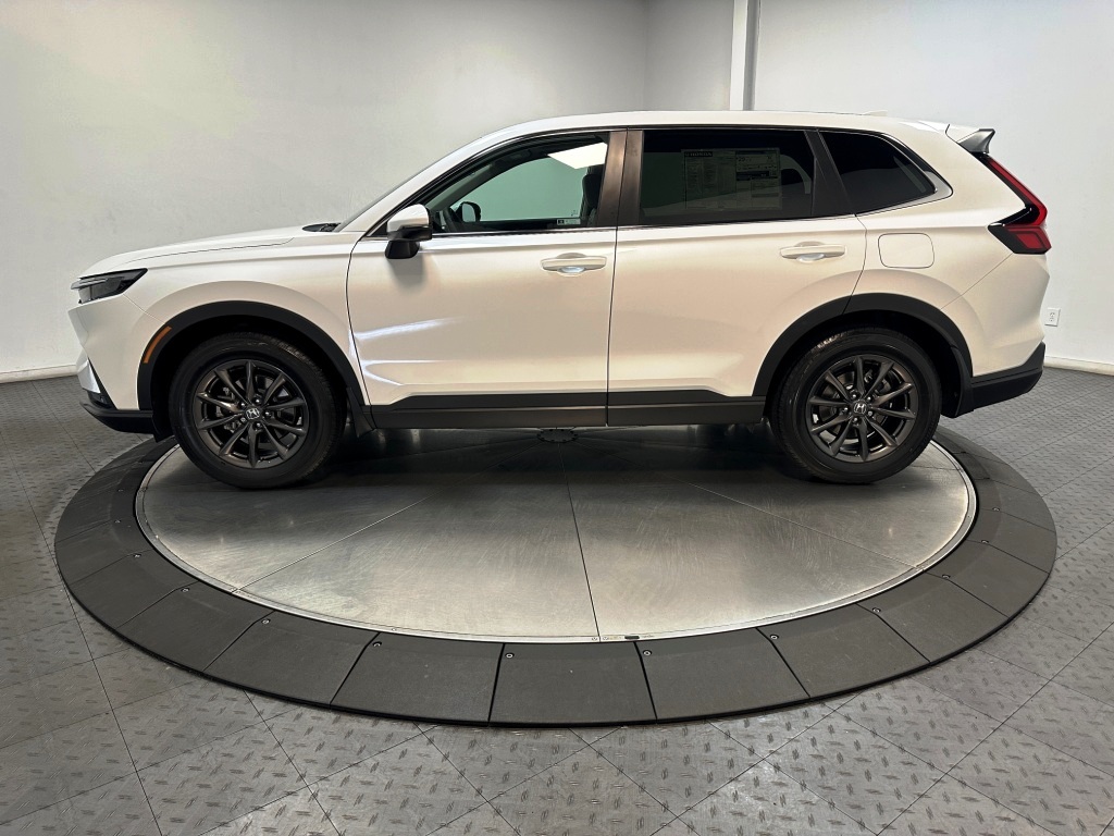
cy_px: 418
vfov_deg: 56.8
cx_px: 557
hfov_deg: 71.6
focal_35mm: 24
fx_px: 772
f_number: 1.78
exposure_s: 1/60
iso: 200
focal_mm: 6.86
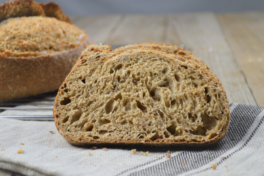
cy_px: 88
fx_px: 495
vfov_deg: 20.1
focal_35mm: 68
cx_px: 132
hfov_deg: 29.9
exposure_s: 1/15
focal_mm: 45
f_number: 5.3
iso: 100
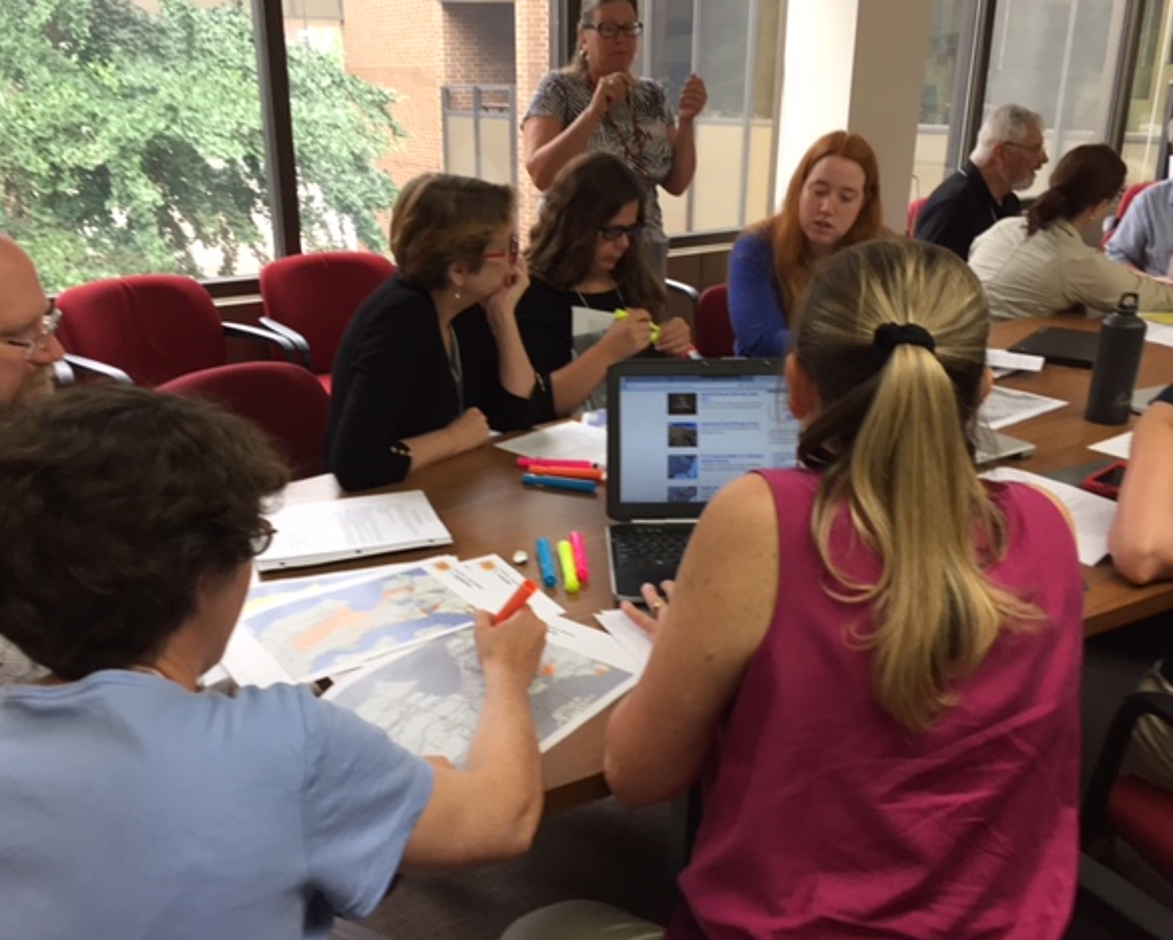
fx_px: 1077
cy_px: 464
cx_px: 556
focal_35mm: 31
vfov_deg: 47.2
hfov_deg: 57.1
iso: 32
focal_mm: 4.15
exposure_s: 1/30
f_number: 2.2
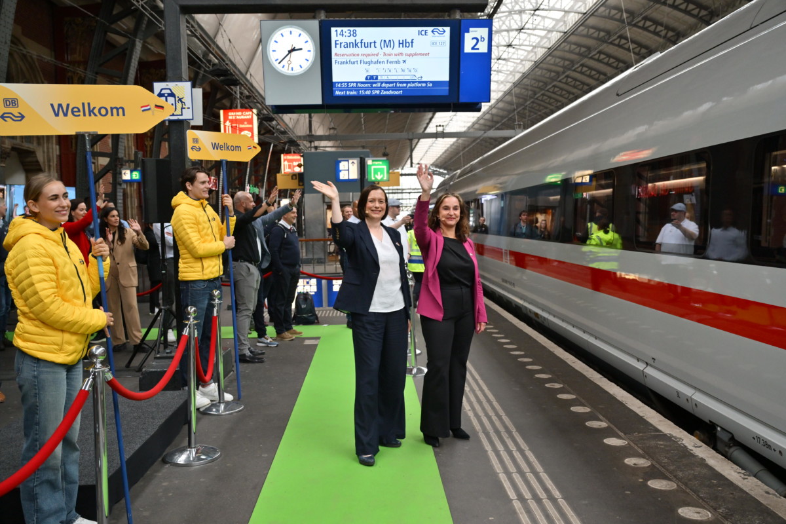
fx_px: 710
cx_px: 393
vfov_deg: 40.5
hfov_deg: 58.0
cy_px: 262
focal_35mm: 32
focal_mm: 32.5
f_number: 4
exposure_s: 1/320
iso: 1000
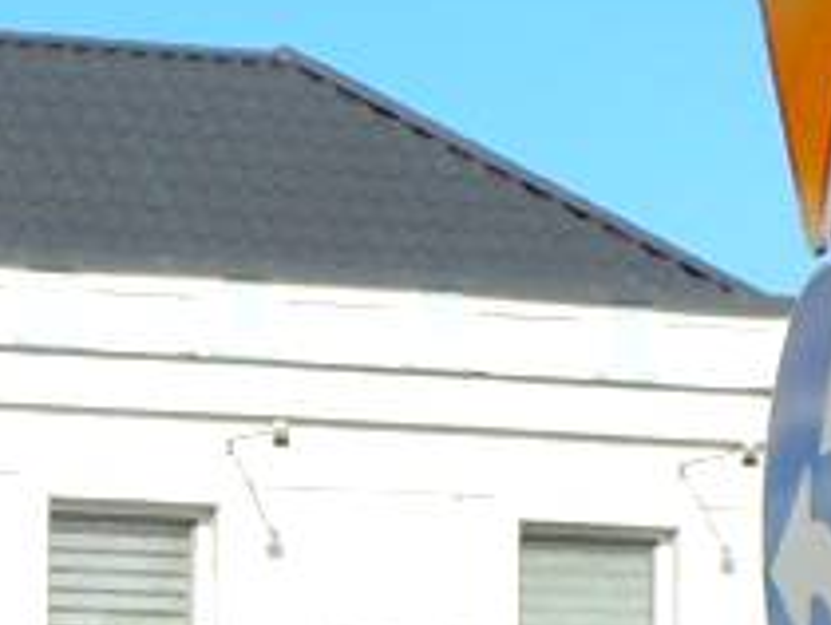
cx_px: -44
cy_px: 550
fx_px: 5119
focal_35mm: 213
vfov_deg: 7.0
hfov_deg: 9.2
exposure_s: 1/1250
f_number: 3.8
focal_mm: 4.9
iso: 80
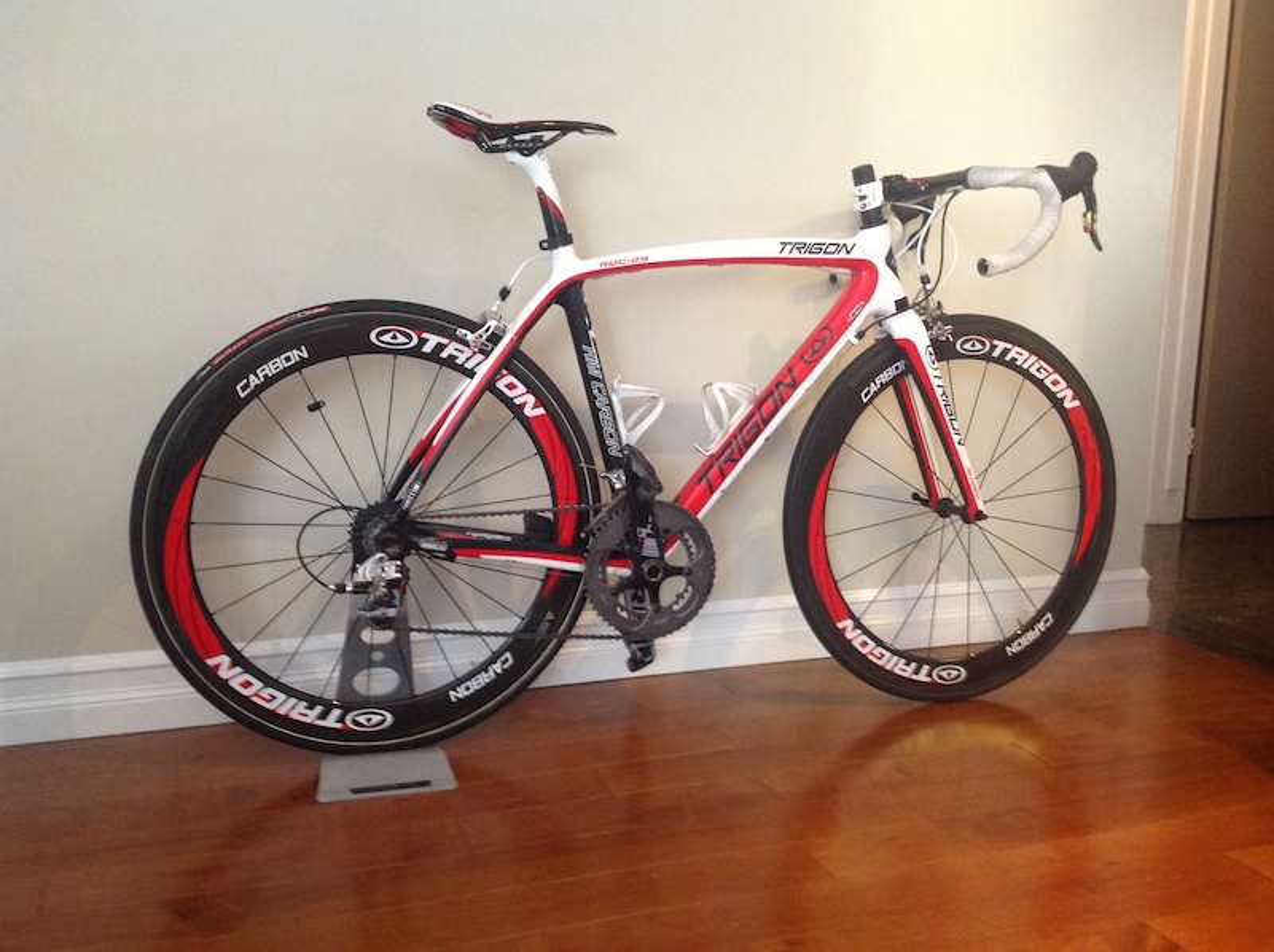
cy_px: 476
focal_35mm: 35
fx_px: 1287
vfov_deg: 40.6
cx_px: 637
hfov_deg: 52.7
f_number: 2.4
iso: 250
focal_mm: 4.28
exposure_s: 1/15
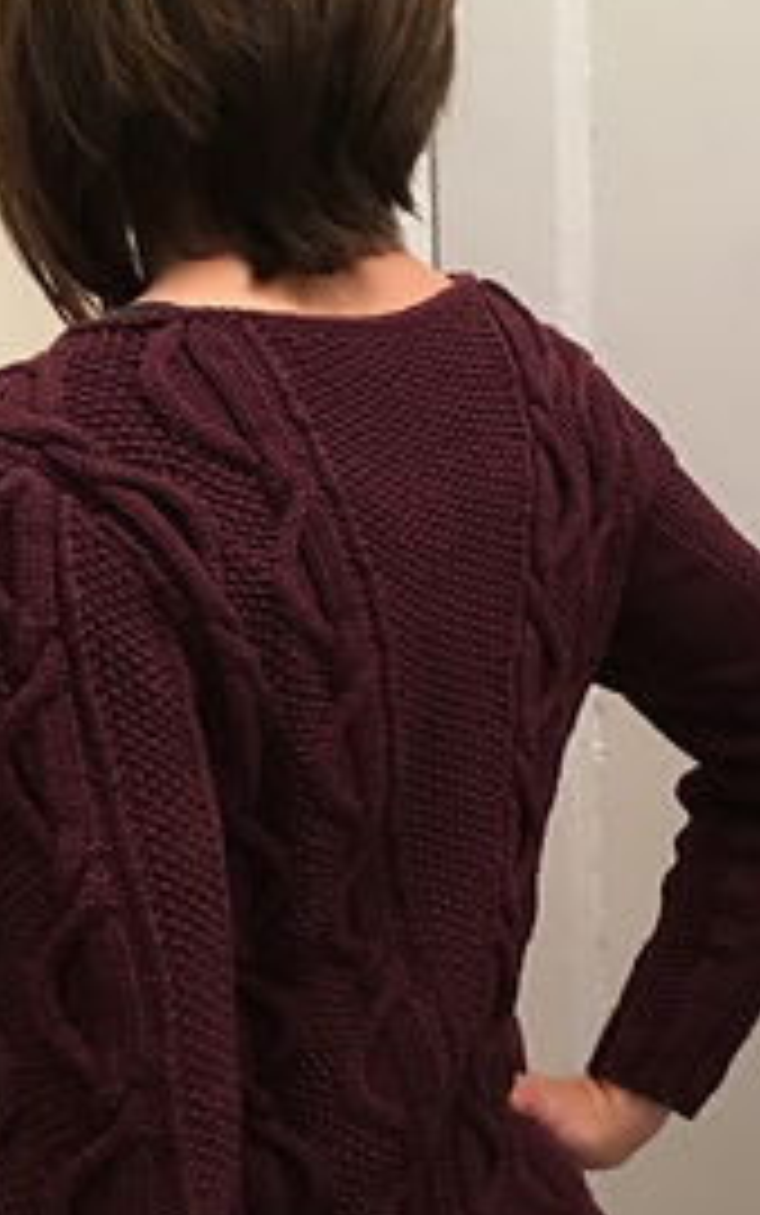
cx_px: 384
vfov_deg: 35.6
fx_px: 1887
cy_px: 702
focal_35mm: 57
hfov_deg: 22.8
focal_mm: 4.15
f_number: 2.2
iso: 200
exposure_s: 1/20
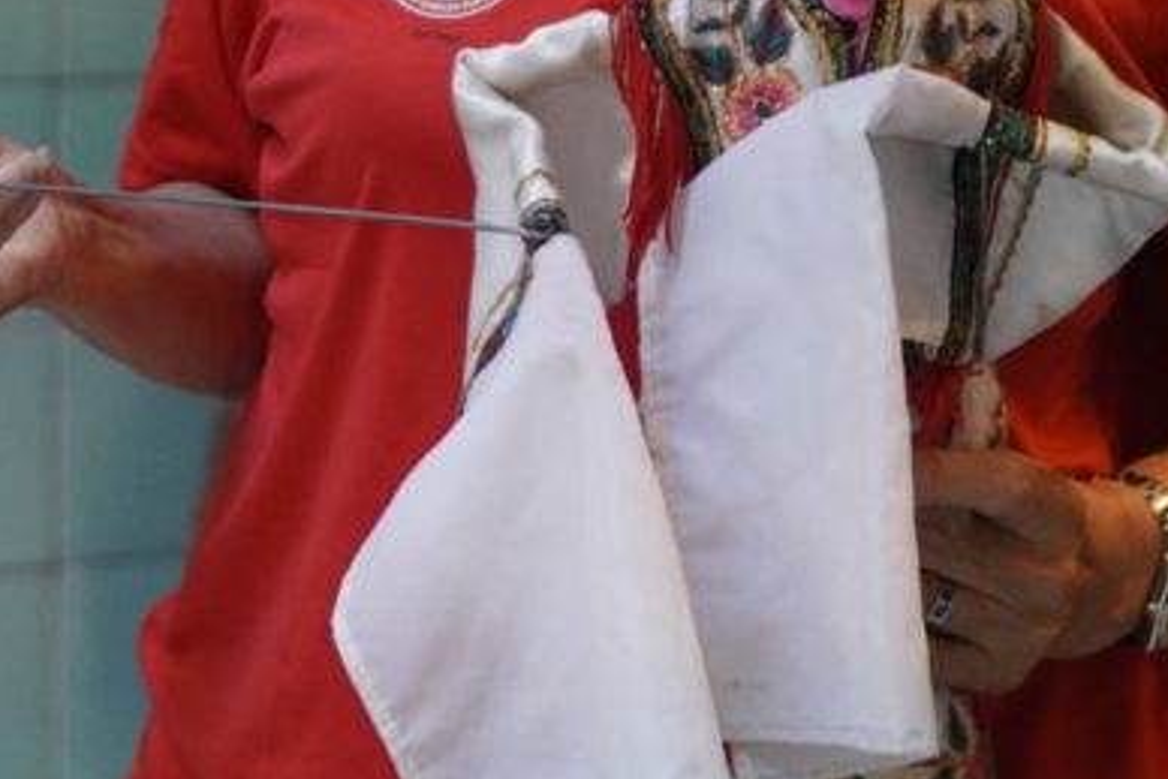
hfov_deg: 11.5
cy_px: -301
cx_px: 759
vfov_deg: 7.6
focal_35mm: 178
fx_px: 5777
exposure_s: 1/320
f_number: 2
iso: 800
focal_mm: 30
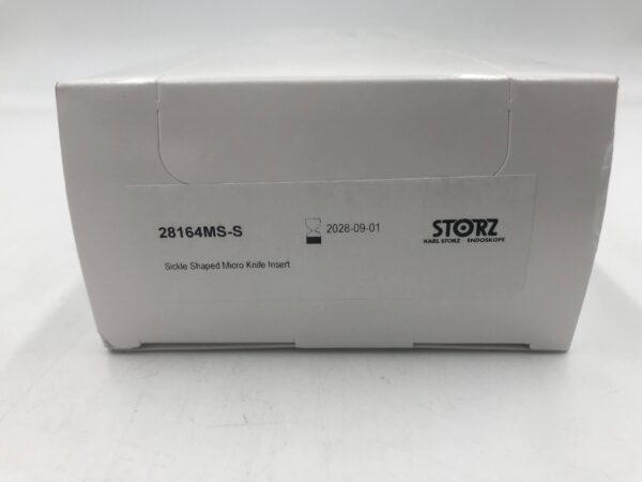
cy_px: 241
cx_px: 321
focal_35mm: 28
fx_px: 519
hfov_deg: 63.4
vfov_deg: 49.7
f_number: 1.8
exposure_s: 1/163
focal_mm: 3.99
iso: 20
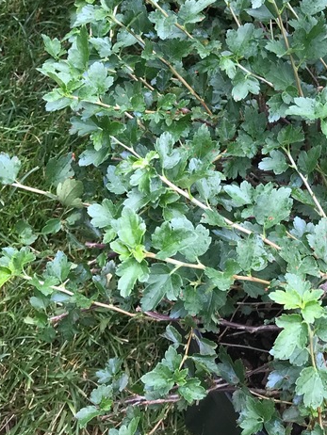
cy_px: -20
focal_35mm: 62
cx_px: 275
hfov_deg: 23.2
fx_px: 780
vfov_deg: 28.8
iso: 32
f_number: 1.8
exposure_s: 1/93
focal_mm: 3.99
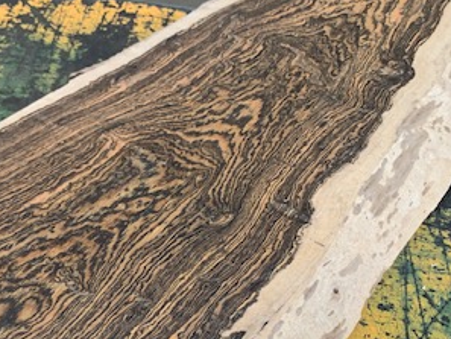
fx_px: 730
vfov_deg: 25.7
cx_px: 164
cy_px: 268
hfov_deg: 34.1
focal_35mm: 56
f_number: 1.8
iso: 100
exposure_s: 1/60
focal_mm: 4.25
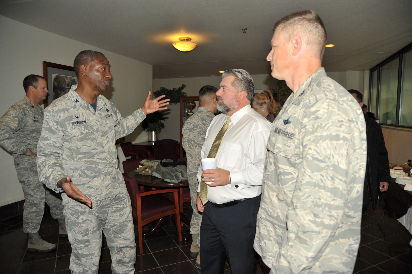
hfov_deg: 73.8
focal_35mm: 24
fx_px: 274
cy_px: 137
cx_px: 206
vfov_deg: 53.1
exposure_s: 1/60
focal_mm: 24
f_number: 3.5
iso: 250
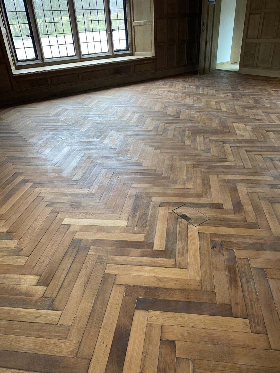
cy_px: 186
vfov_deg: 67.3
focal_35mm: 26
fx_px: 280
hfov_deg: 53.1
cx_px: 140
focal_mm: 4.25
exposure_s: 1/76
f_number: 1.8
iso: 125
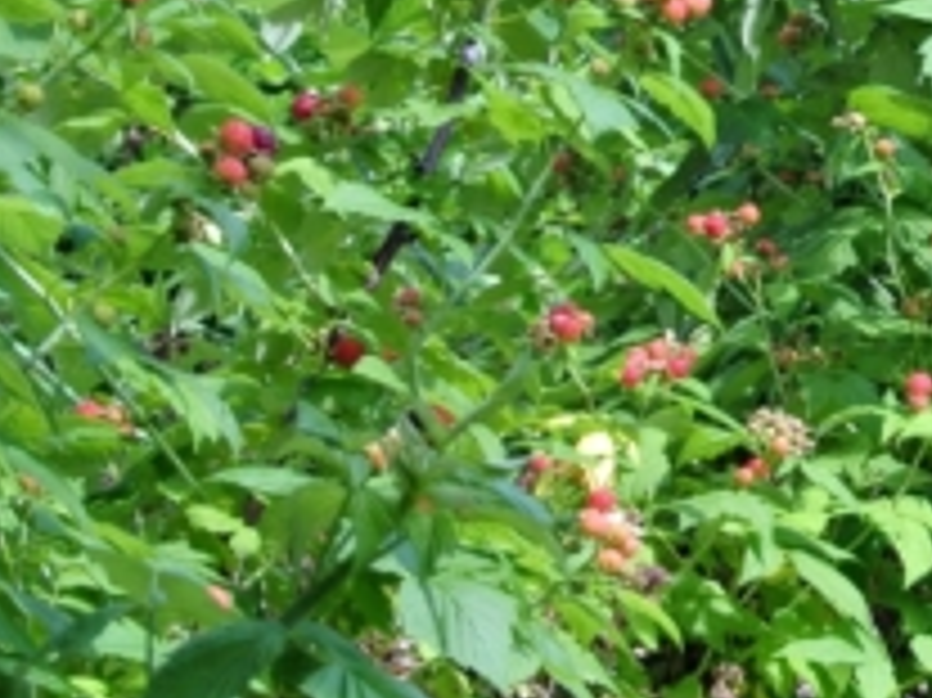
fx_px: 5382
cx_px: 1472
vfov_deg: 7.4
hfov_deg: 9.6
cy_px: 230
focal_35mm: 200
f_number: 5
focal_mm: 21.1
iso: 100
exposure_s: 1/160
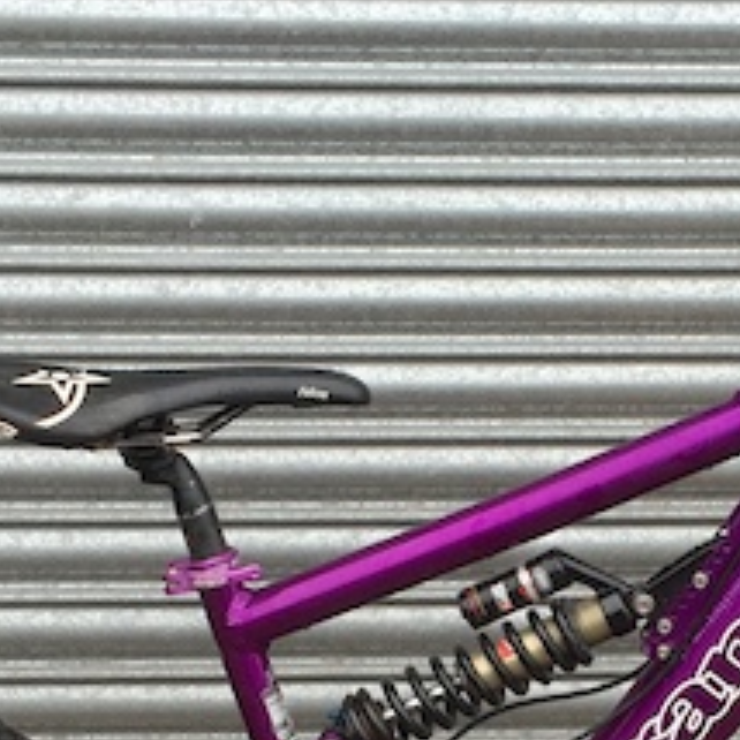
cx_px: 574
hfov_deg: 18.0
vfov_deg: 17.6
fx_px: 2322
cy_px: 761
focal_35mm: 96
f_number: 2.2
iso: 32
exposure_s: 1/482
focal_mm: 4.15
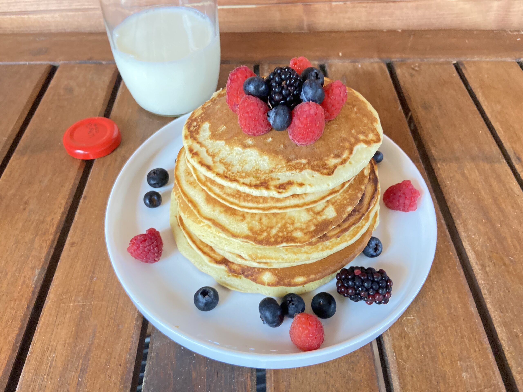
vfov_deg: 53.1
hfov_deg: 67.3
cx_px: 262
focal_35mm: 26
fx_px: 393
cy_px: 196
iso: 500
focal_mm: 4.25
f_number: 1.8
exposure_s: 1/43
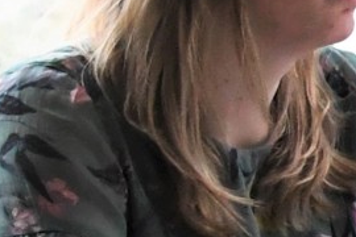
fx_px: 2531
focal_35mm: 256
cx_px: 1146
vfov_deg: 5.3
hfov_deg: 7.0
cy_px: 365
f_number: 6.3
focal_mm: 24
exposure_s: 1/200
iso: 4000
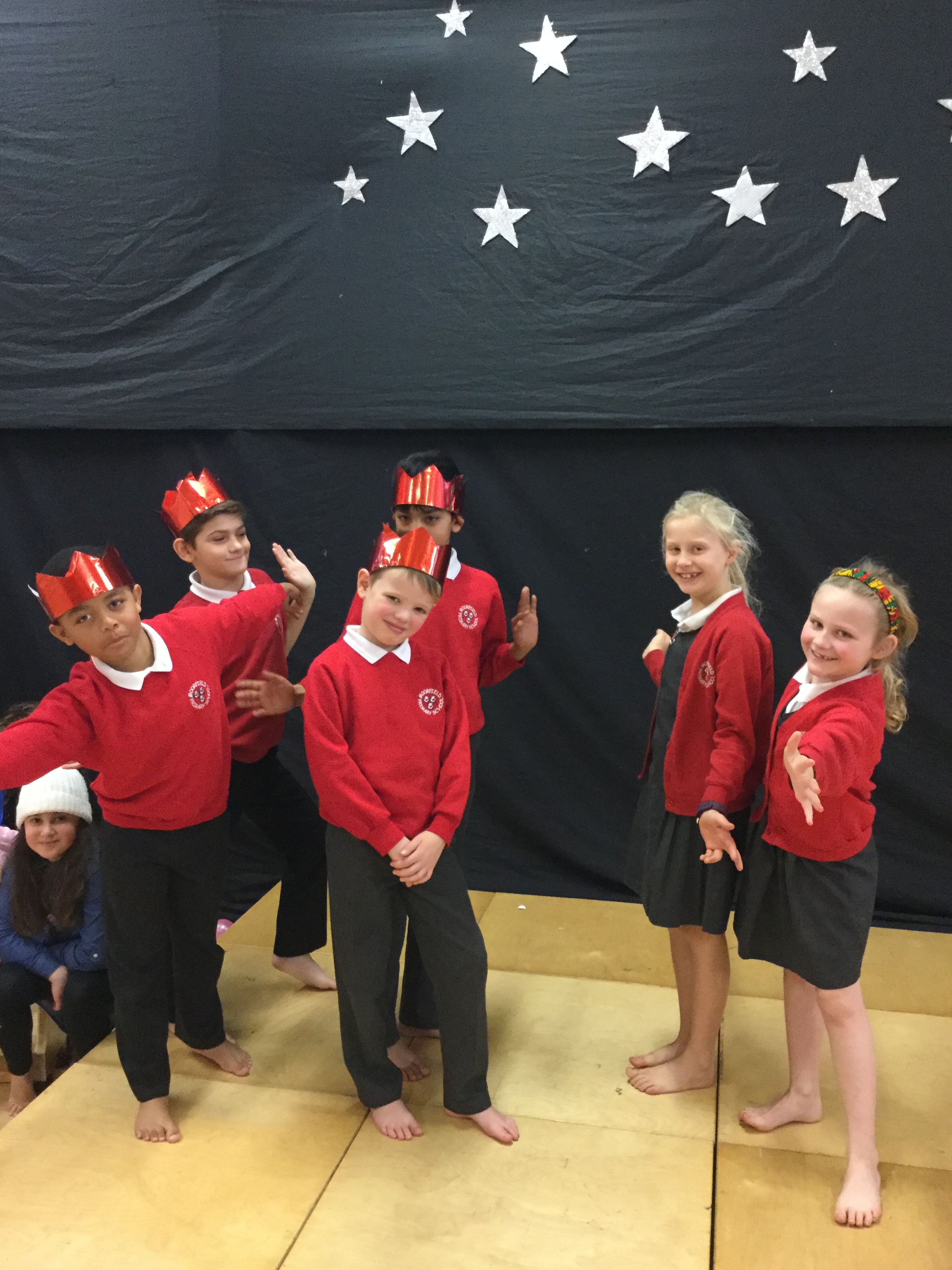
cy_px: 640
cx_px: 477
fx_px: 1173
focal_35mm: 32
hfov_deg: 44.2
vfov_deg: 56.8
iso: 200
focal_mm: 3.3
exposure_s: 1/25
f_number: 2.4
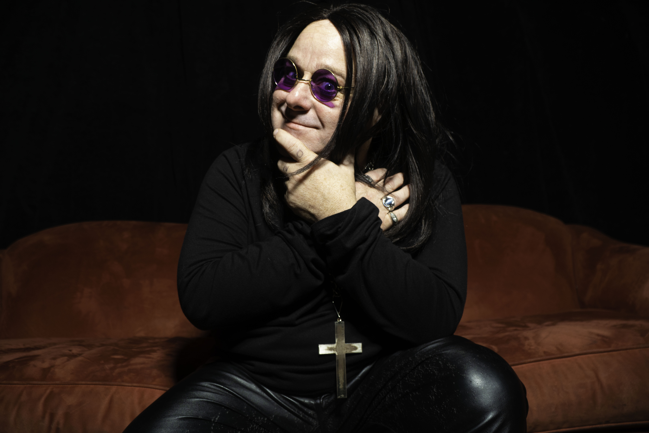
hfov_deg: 67.4
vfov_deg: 47.9
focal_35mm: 27
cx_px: 324
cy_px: 216
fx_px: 487
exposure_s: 1/40
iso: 400
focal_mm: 18
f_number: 4
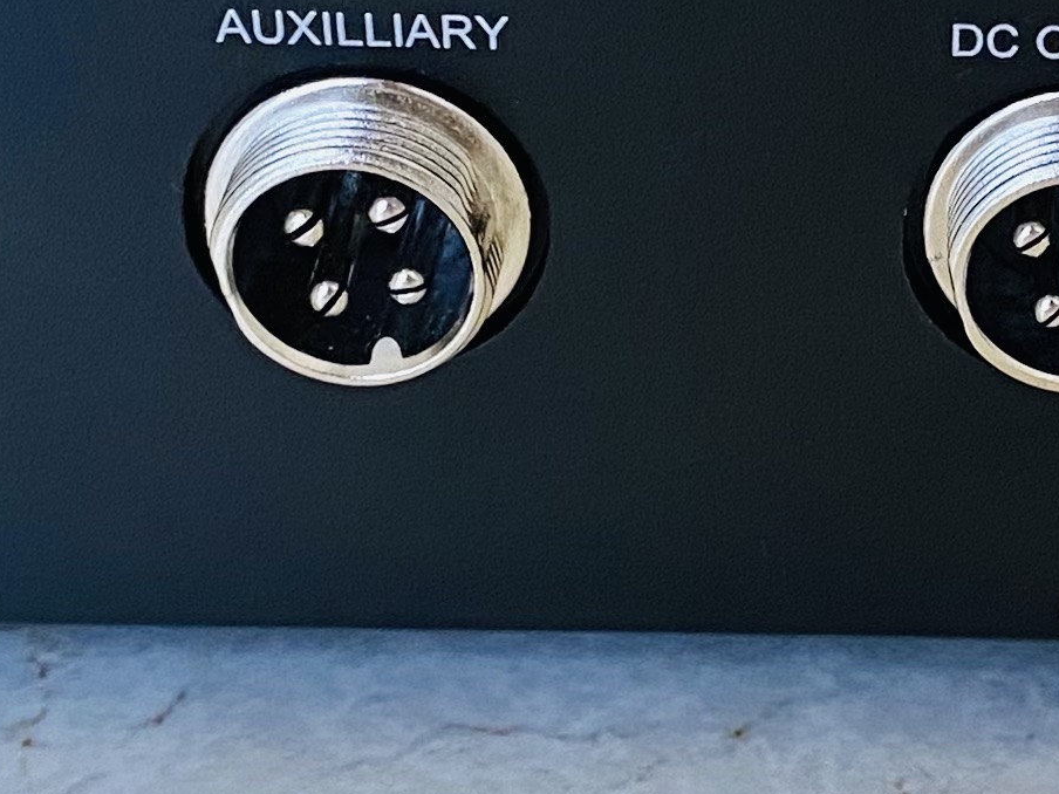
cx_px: 1108
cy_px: 191
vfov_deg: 12.7
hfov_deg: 16.5
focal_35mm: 116
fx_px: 3549
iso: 200
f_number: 1.8
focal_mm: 4.25
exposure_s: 1/60
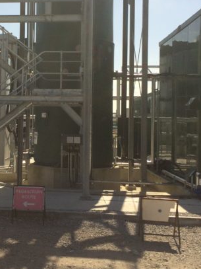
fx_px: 442
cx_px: 16
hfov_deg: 24.8
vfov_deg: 33.7
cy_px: 109
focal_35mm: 57
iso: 40
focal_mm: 4.15
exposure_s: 1/3425
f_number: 2.2
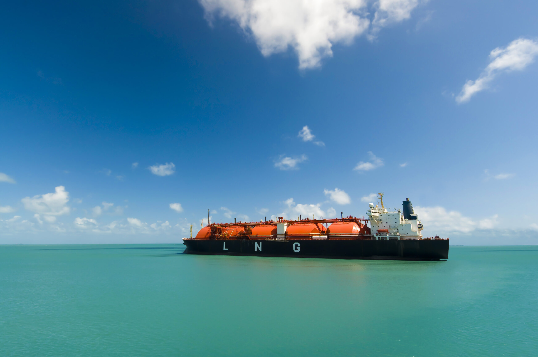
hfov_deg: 90.1
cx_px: 269
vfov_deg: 67.2
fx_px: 269
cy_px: 178
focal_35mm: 18
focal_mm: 12
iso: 200
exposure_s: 1/125
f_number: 10
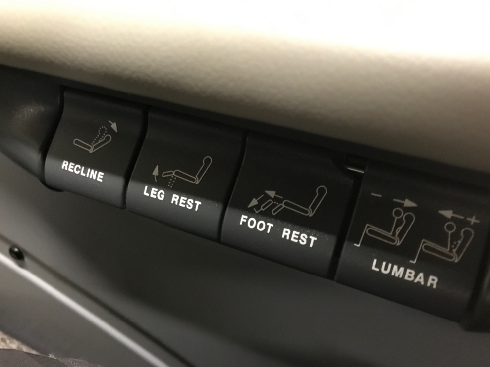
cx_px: 237
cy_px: 188
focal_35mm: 29
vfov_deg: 48.2
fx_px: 411
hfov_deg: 61.6
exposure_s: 1/4
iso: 100
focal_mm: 3.99
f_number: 1.8
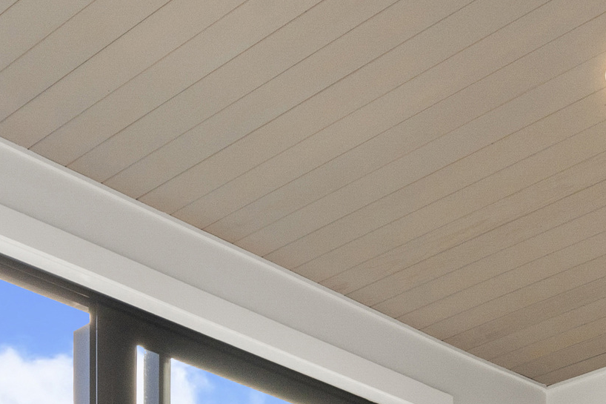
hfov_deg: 22.9
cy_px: 1027
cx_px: 462
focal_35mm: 88
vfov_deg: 11.9
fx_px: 1481
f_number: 10
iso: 320
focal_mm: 16
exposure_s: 1/200
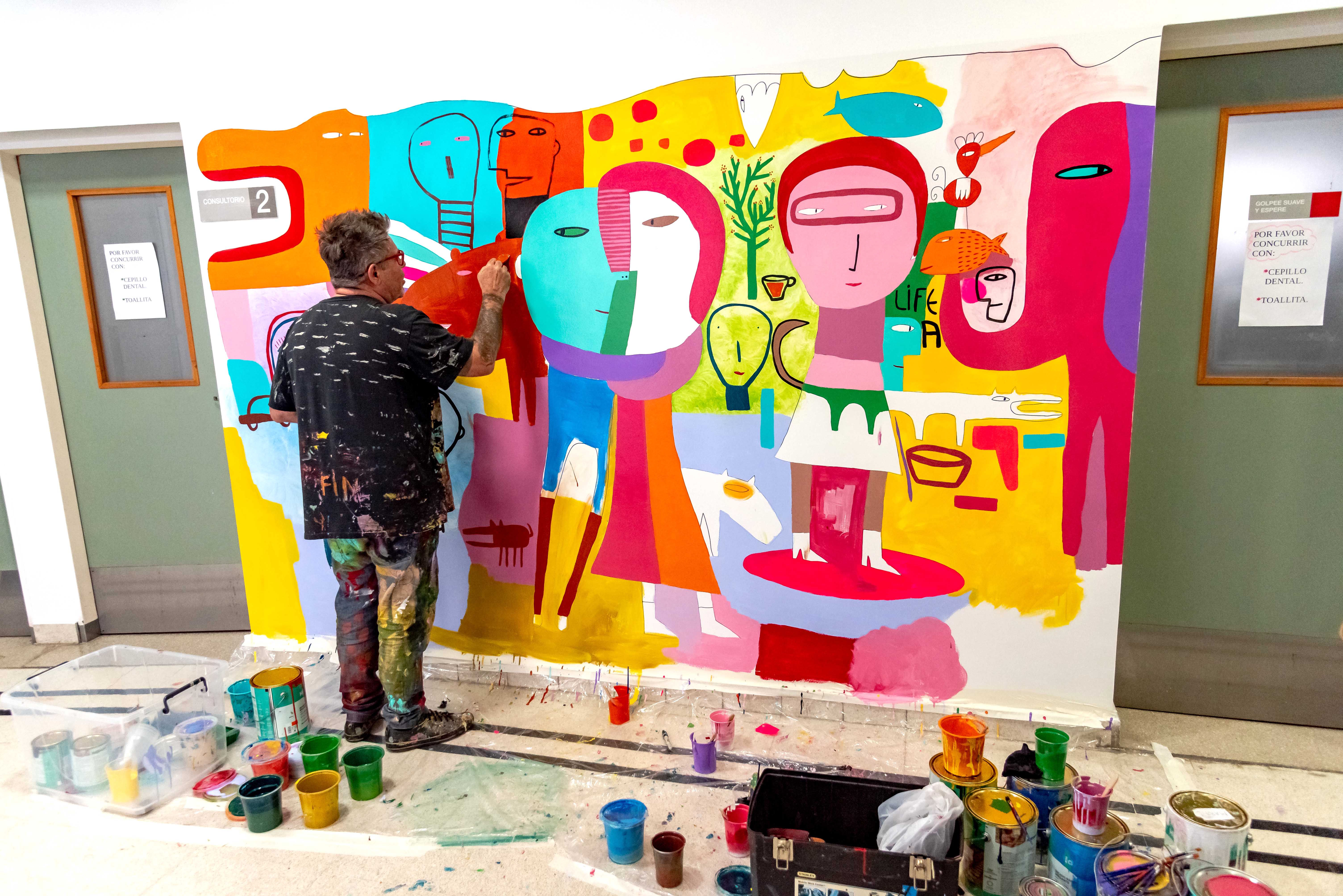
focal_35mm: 24
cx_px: 672
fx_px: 896
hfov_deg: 73.7
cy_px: 448
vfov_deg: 53.2
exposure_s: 1/250
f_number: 4
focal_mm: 24
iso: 2500
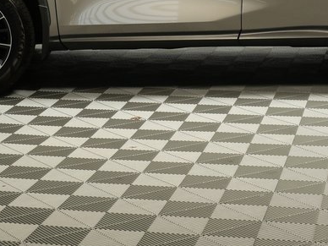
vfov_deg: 12.6
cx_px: 192
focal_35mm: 116
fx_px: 1099
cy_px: 7
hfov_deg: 17.0
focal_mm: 22
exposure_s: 1/200
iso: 250
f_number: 5.6
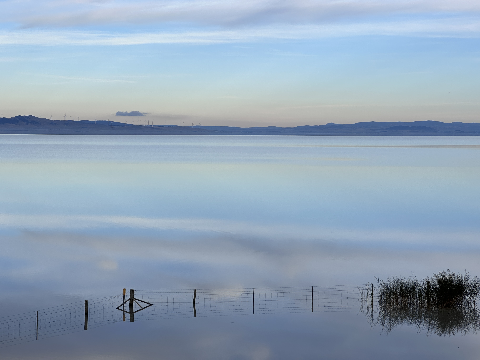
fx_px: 1068
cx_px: 240
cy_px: 180
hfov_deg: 25.3
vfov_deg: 19.1
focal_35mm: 77
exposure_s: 1/477
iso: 32
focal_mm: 9
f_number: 2.8
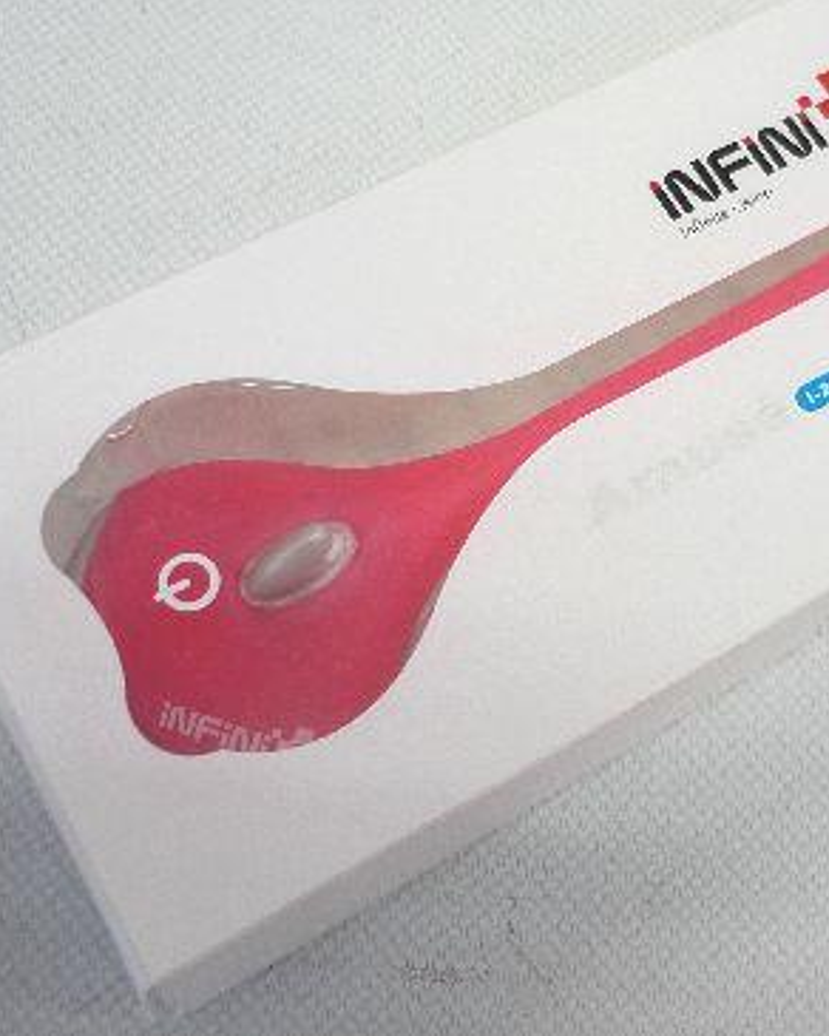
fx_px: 1625
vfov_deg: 35.2
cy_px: 400
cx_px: 639
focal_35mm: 53
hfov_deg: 28.1
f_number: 2.8
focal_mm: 5.5
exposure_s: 1/40
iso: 100
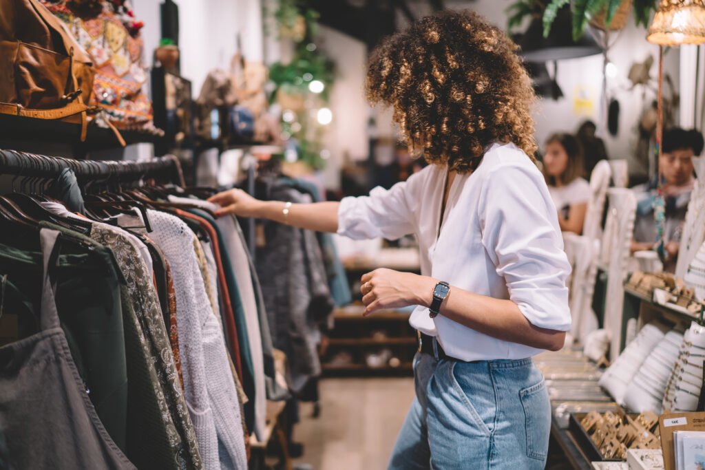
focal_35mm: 35
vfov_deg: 37.9
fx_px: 685
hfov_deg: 54.4
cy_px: 235
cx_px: 352
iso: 400
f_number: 1.4
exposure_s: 1/160
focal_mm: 35
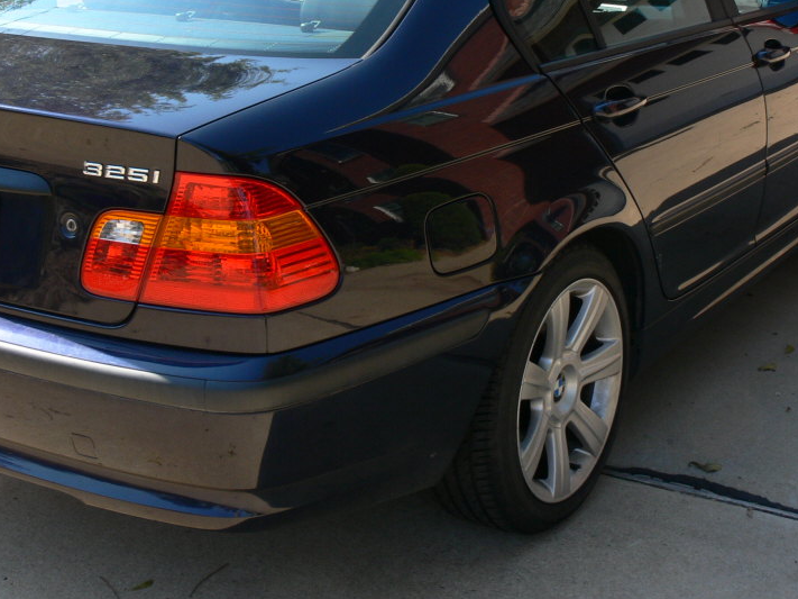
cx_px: 372
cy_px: 124
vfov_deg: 23.0
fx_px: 1452
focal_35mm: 63
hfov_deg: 30.7
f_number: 5.6
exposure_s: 1/125
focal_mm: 7.4
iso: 80
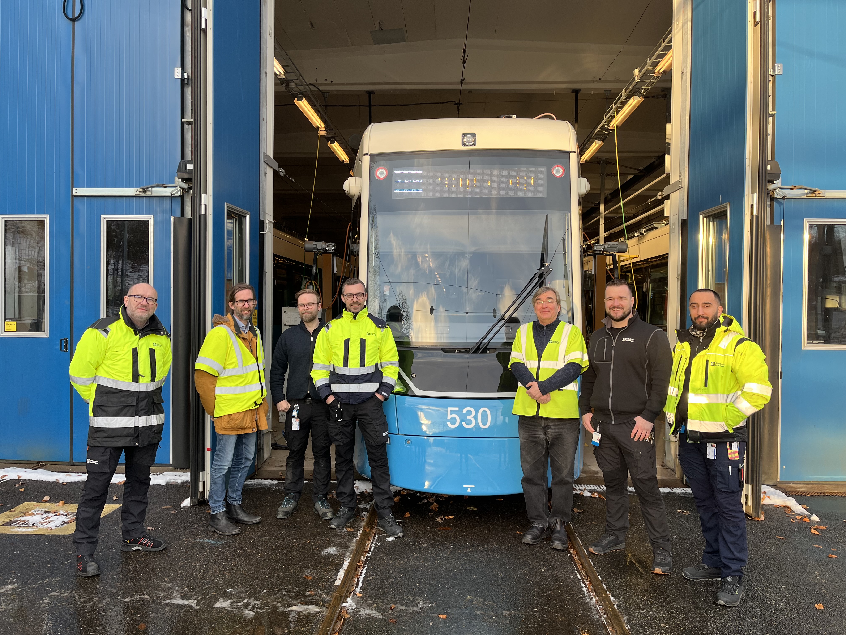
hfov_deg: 67.3
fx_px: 635
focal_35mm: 26
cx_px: 423
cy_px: 318
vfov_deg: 53.1
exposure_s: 1/449
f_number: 1.6
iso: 50
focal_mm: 5.1
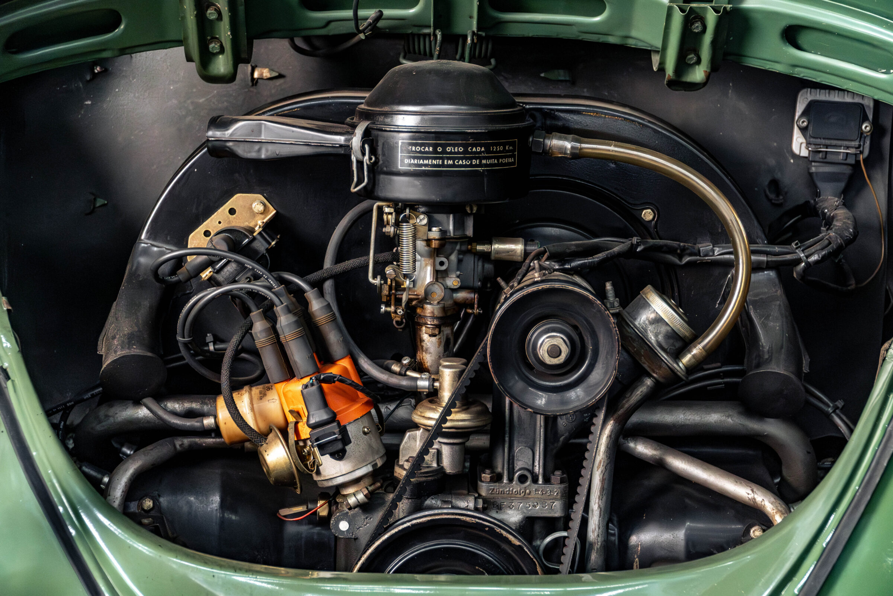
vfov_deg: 18.2
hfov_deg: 27.0
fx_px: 1860
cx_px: 446
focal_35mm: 75
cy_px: 298
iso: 4000
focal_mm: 50
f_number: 4
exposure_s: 1/40
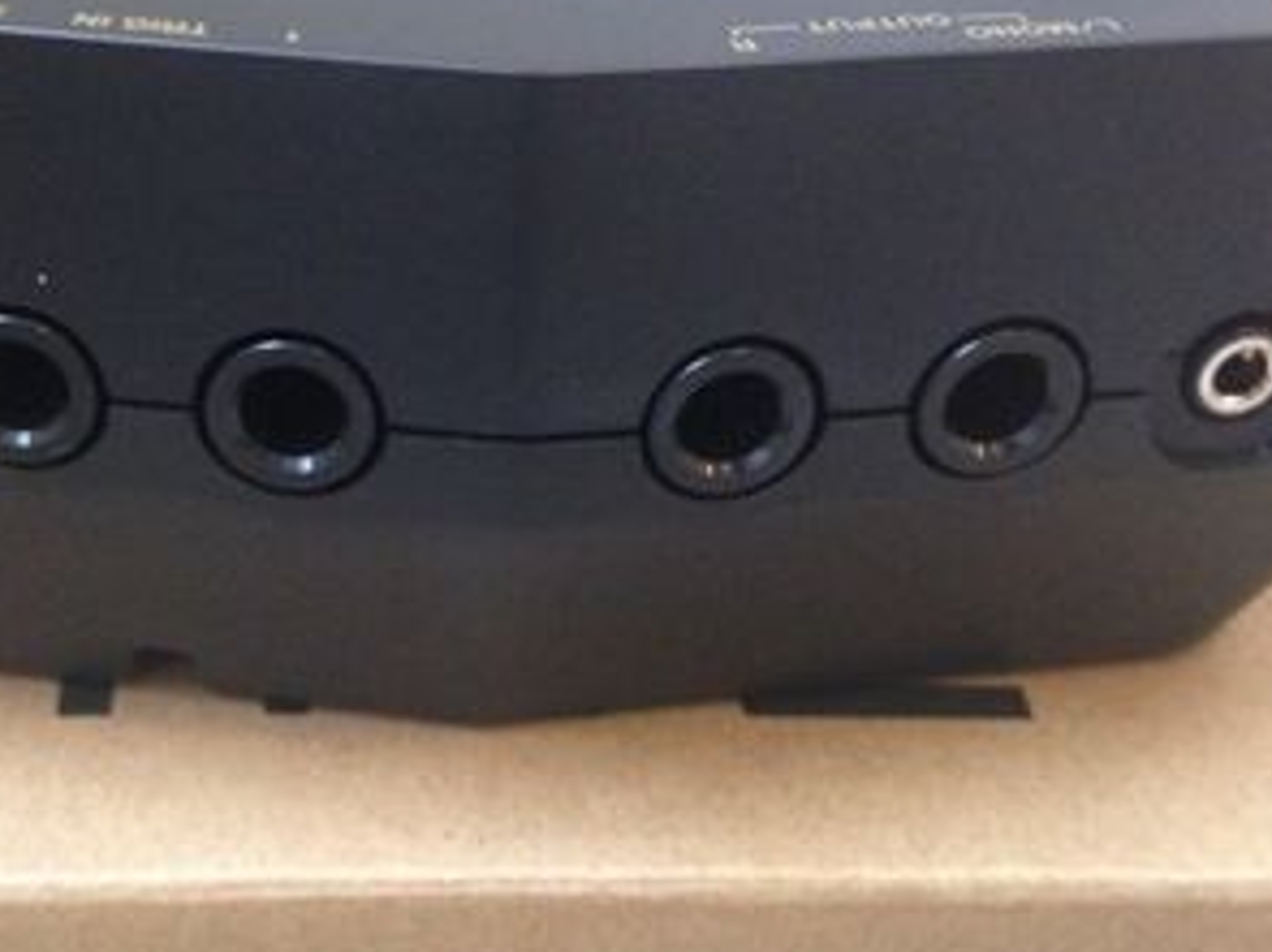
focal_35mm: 56
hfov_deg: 34.0
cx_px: 418
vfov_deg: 26.0
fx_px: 2057
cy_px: 342
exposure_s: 1/20
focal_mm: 4.12
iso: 400
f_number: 2.4
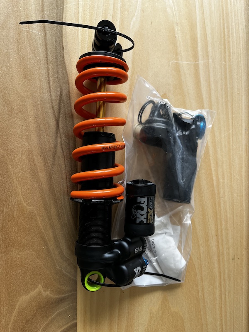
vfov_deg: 67.3
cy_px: 166
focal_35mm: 26
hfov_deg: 53.1
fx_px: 249
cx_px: 124
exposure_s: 1/122
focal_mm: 5.1
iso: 80
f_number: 1.6
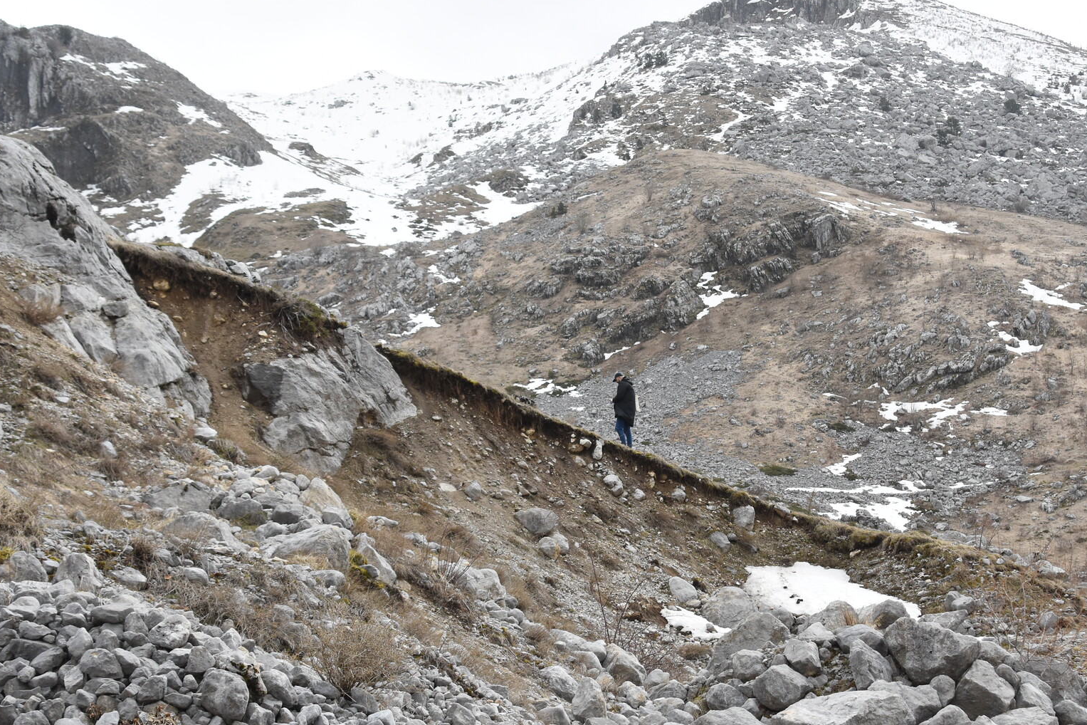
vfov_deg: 24.6
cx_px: 624
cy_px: 396
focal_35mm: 55
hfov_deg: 36.2
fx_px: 1661
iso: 800
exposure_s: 1/4000
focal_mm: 28
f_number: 4.5
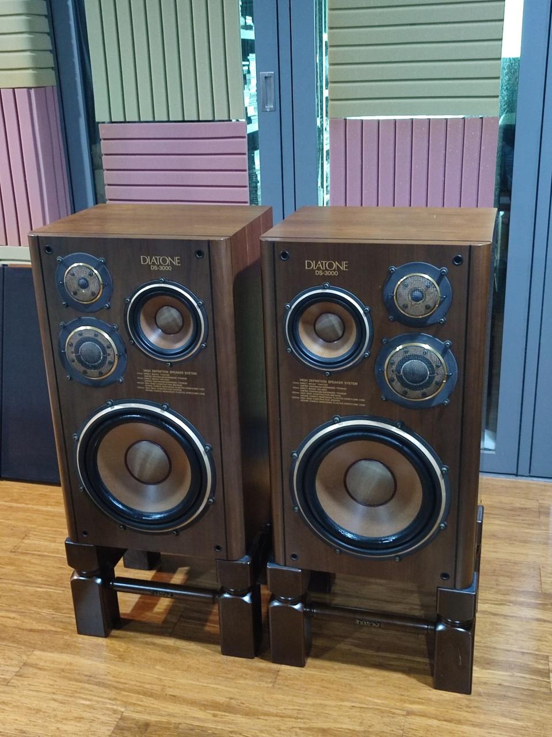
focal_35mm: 25
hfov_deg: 54.9
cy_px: 368
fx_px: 532
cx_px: 276
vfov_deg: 69.4
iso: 2320
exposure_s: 1/14
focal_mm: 6.04
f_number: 1.9
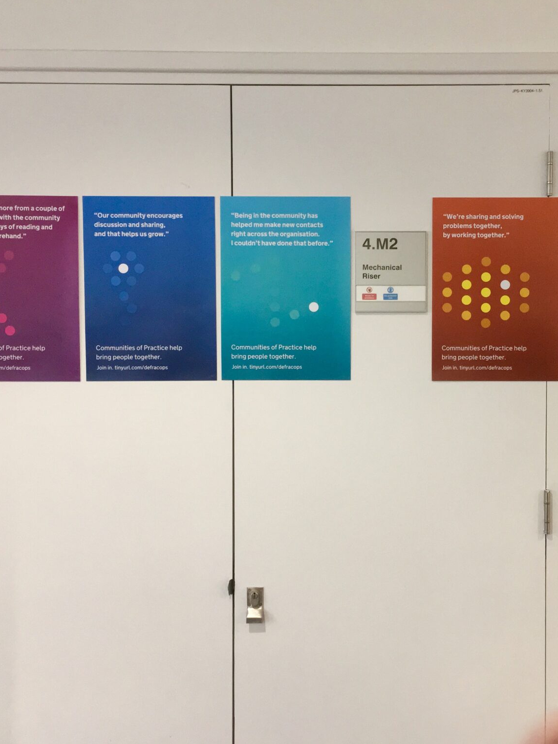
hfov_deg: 36.5
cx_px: 358
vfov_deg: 47.9
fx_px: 838
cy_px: 371
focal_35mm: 39
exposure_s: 1/33
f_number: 2.2
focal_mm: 4.15
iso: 160
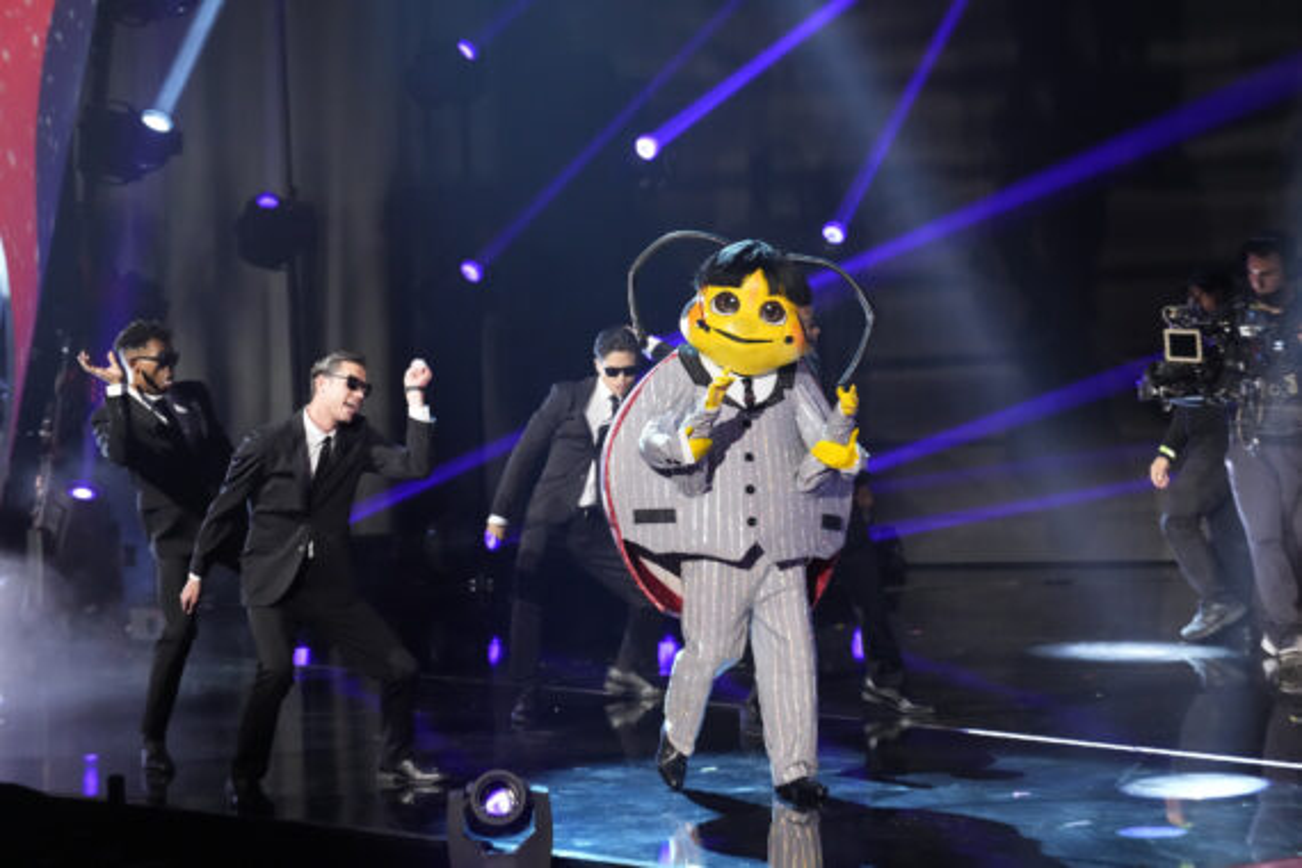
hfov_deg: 12.6
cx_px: 651
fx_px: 5895
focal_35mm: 163
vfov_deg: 8.4
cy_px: 434
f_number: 4
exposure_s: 1/250
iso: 8000
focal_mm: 163
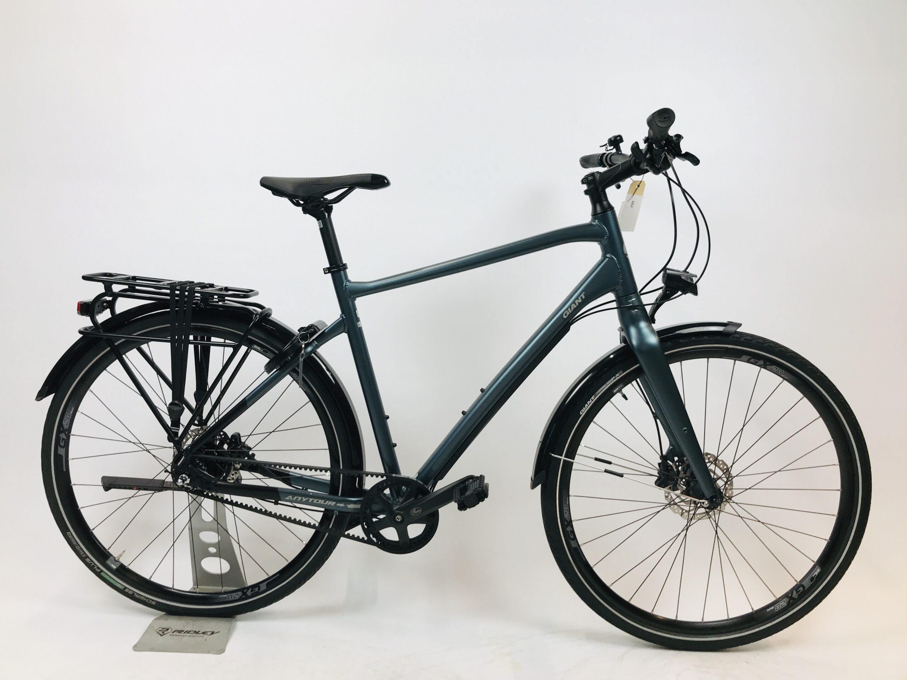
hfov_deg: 63.4
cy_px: 340
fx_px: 734
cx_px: 454
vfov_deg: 49.7
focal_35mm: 28
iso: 32
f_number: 1.8
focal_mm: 3.99
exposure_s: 1/50
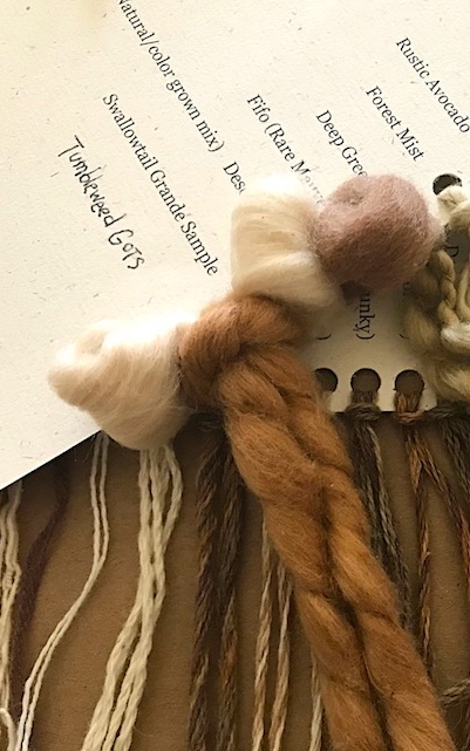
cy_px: 378
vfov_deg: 49.3
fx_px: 819
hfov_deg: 29.4
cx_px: 495
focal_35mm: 40
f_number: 1.8
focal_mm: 3.99
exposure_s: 1/15
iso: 80
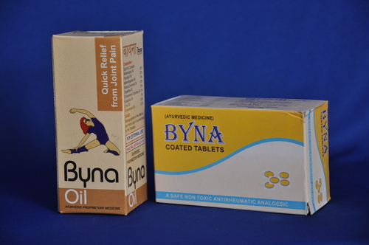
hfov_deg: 16.1
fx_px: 1305
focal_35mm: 128
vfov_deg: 10.7
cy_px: 122
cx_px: 184
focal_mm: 85
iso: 400
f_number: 5.6
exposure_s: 1/125
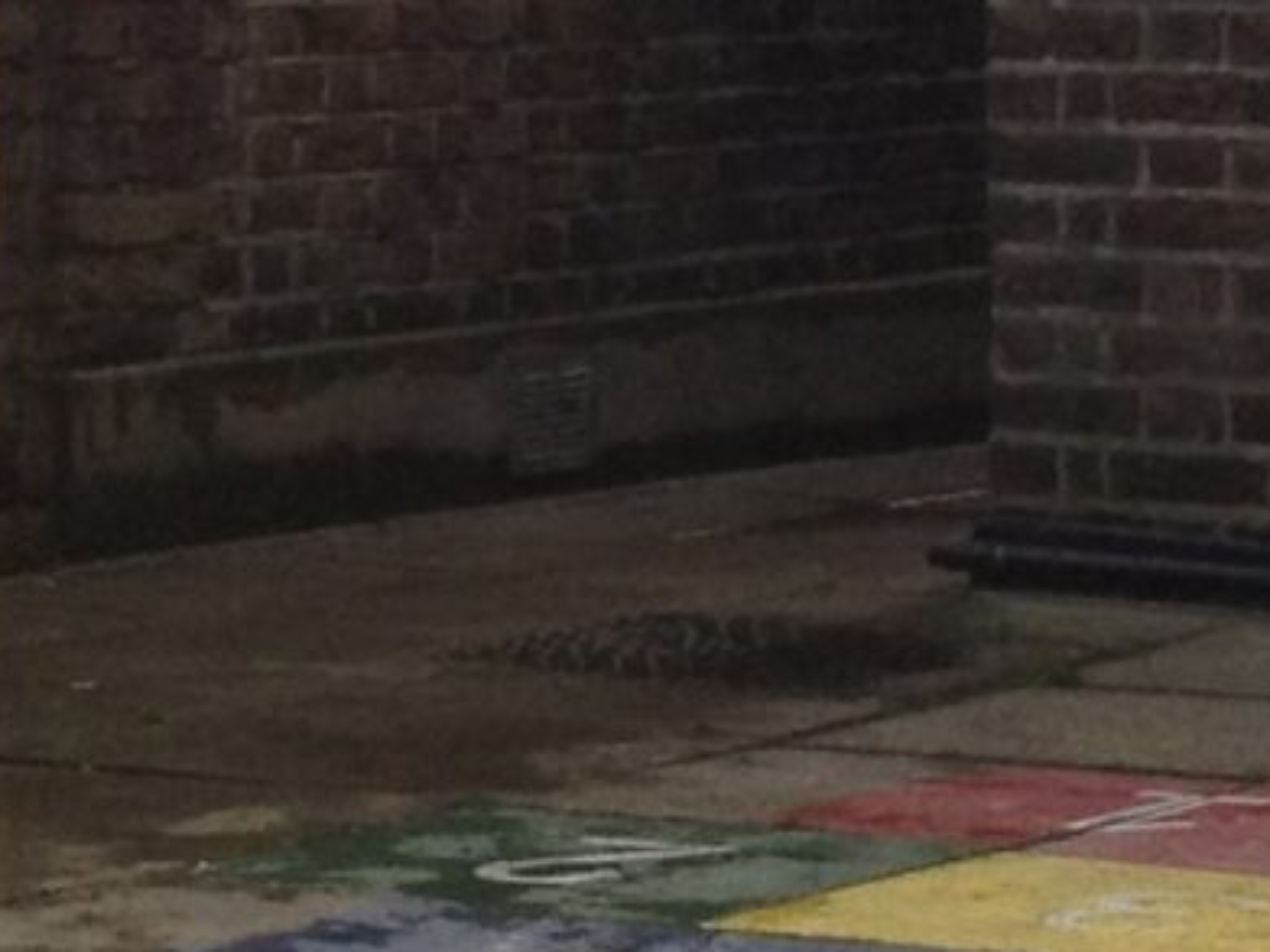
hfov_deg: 8.6
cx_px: 1026
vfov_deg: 6.4
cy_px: -286
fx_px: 8399
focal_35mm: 229
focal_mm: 4.28
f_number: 2.4
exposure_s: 1/230
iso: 64
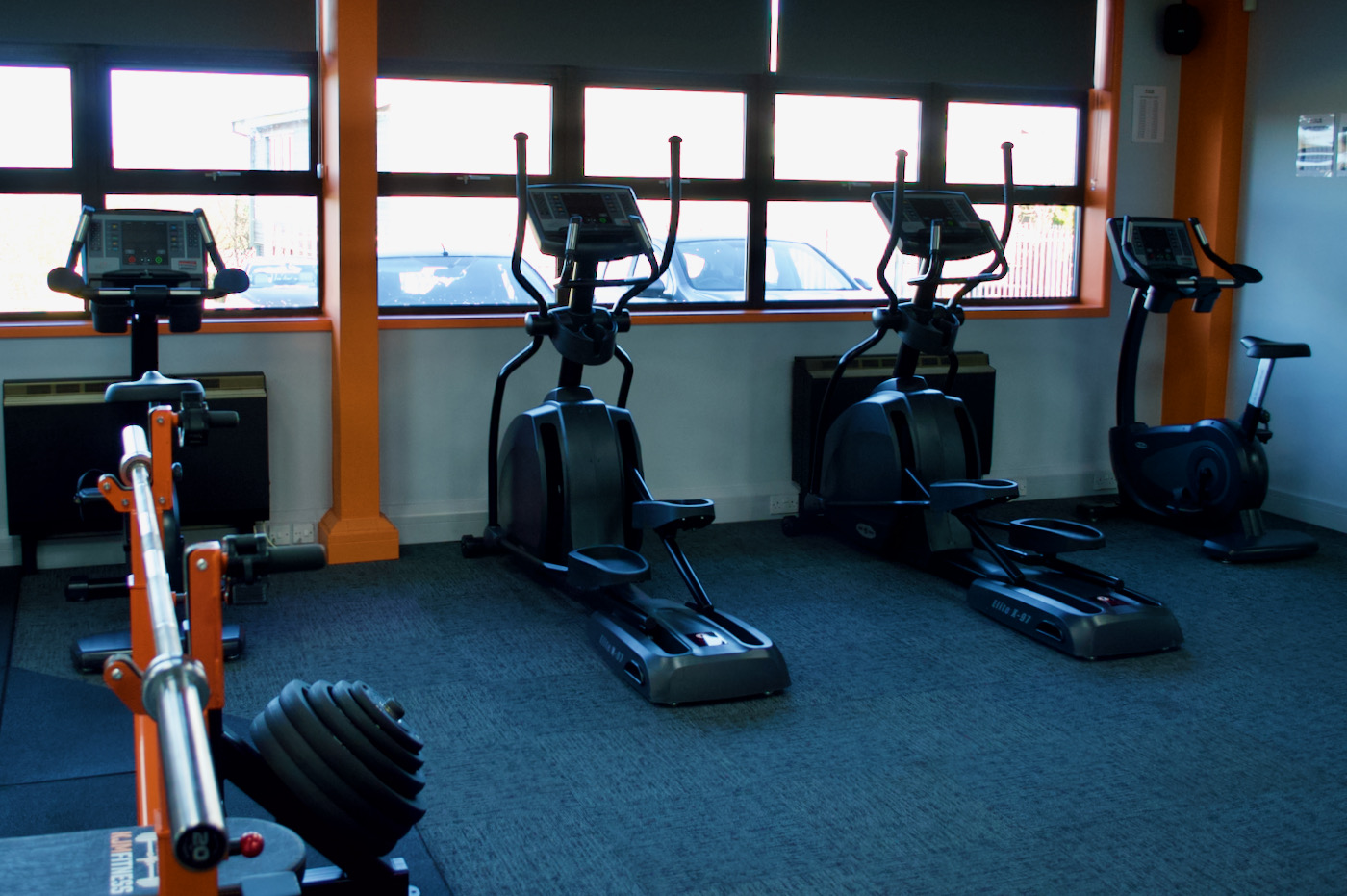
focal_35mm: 33
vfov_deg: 39.9
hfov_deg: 57.3
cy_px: 448
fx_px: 1234
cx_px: 674
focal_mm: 22
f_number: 3.8
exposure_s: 1/125
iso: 800
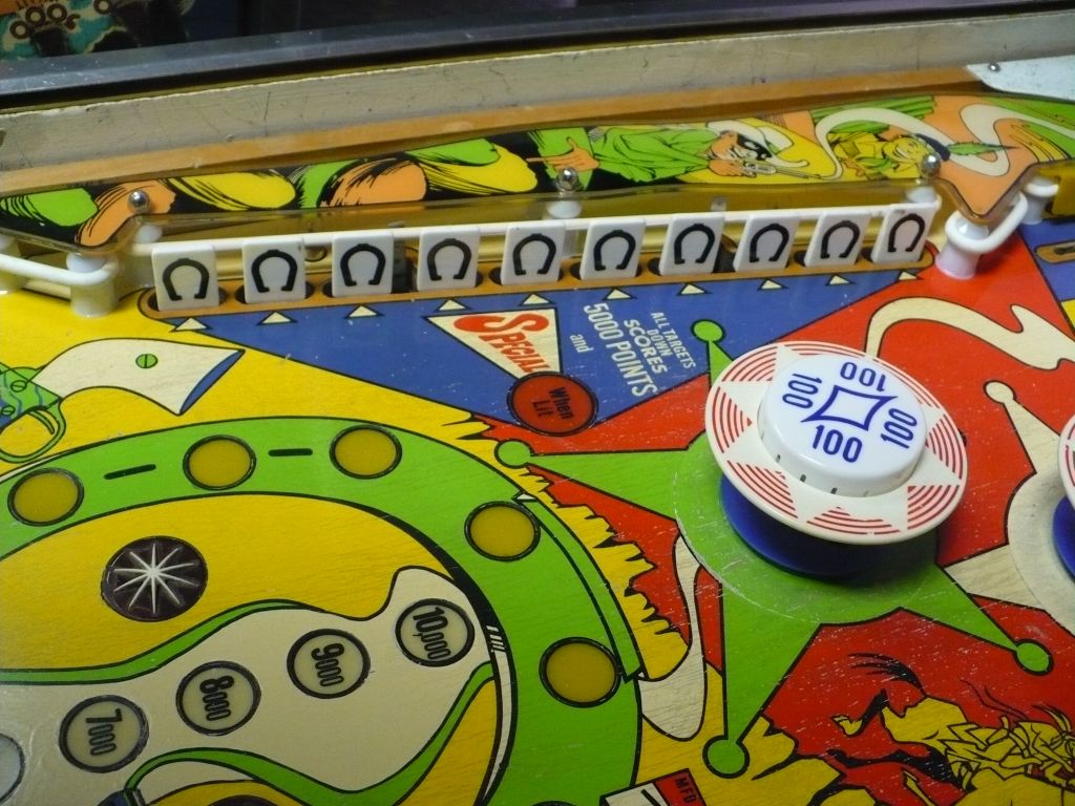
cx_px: 538
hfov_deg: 50.1
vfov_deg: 38.7
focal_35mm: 37
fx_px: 1149
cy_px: 403
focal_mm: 6.1
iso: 400
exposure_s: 1/25
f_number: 2.8
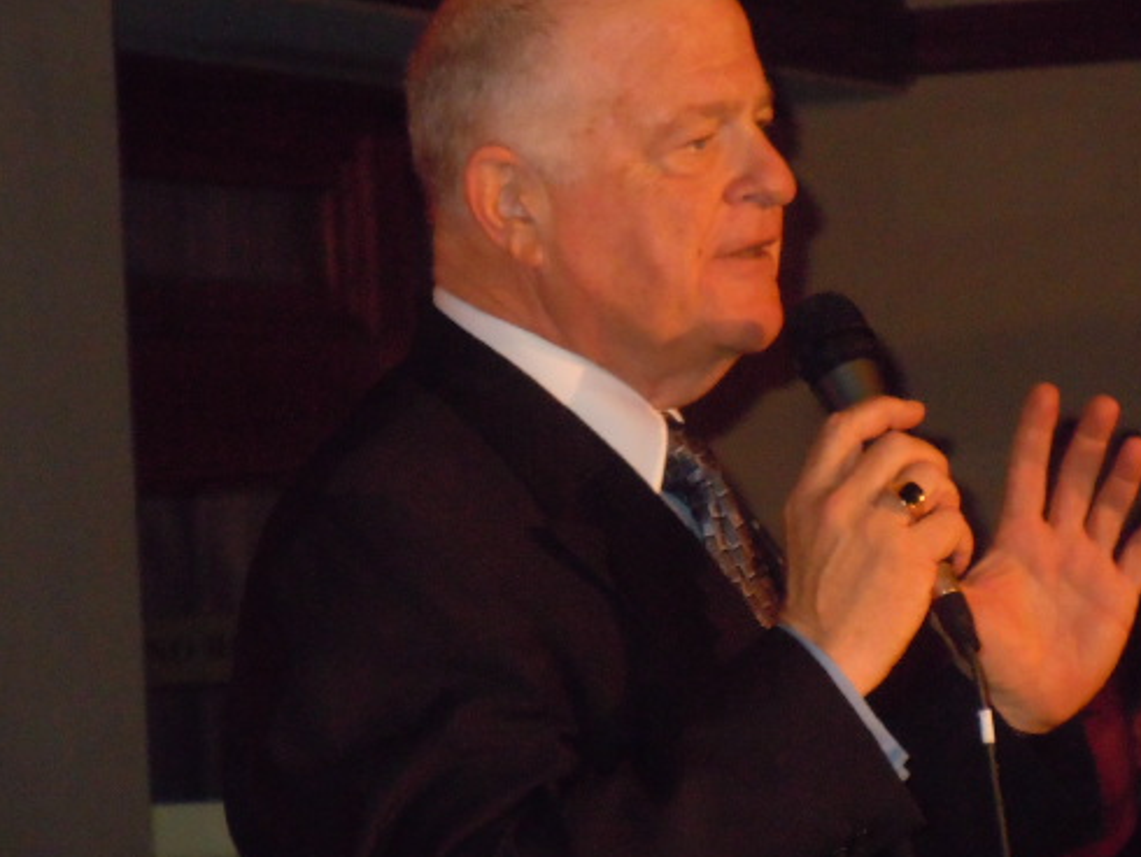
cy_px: 389
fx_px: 8607
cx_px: 631
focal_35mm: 261
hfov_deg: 7.6
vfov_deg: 5.7
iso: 1000
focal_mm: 36
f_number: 4.7
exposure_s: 1/80
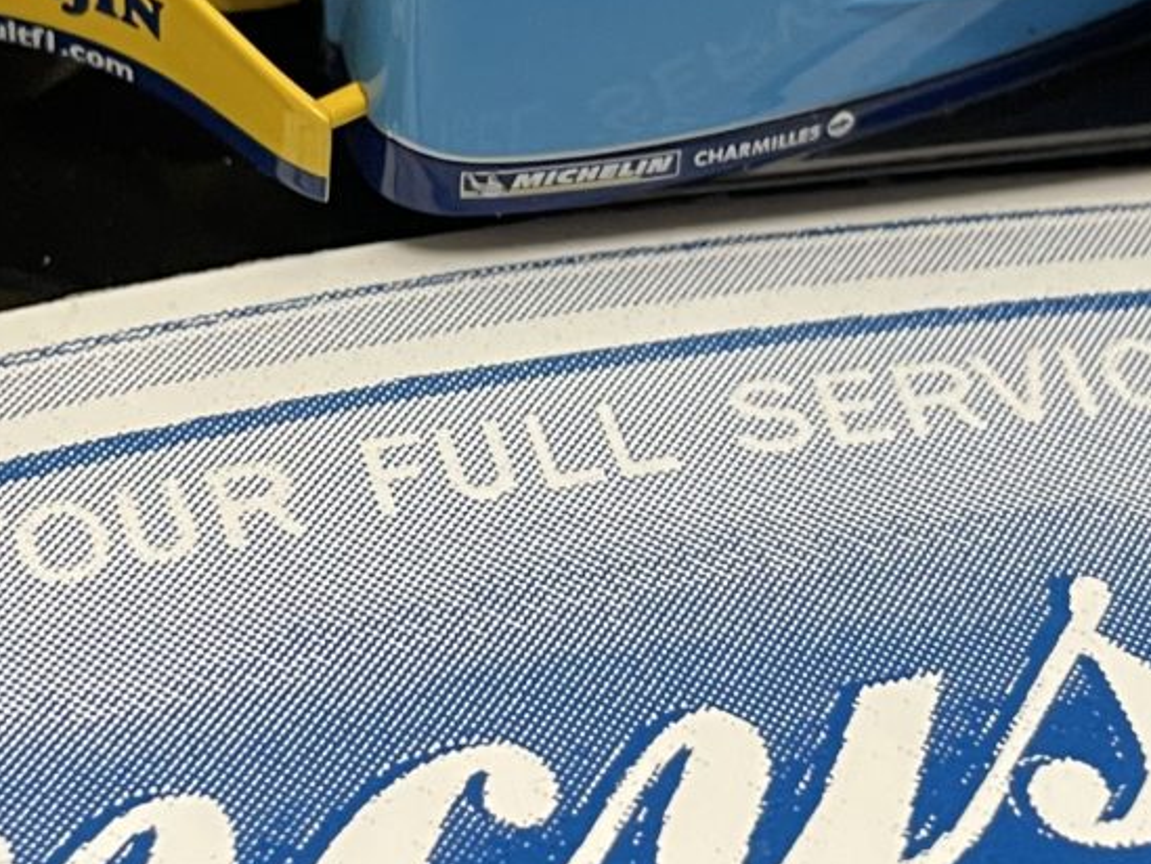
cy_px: 210
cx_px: 495
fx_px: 3226
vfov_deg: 15.2
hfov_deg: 20.2
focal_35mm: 97
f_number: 1.6
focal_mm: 4.2
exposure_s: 1/60
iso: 250
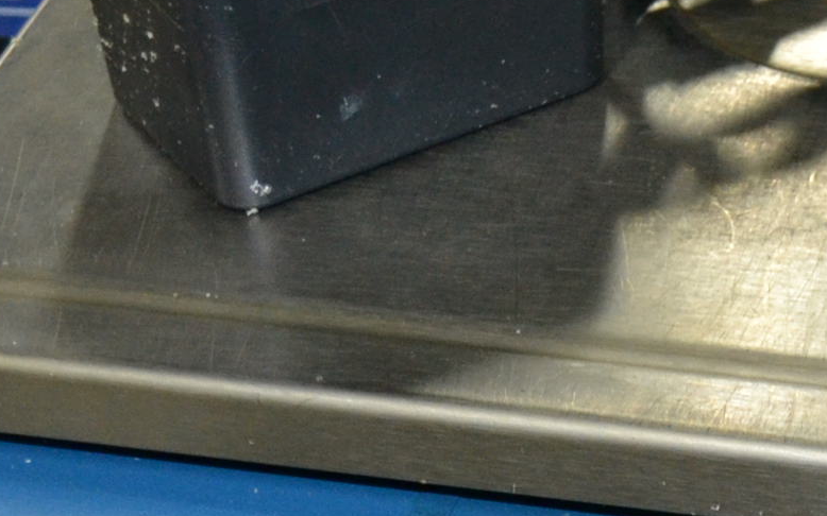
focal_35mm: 163
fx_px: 3673
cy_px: 664
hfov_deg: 12.5
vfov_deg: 7.9
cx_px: 1075
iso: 1000
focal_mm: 24
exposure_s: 1/60
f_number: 4
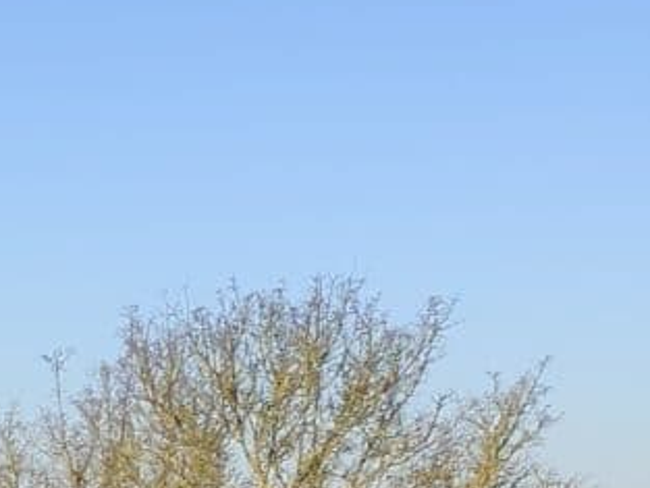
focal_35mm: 170
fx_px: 3193
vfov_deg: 8.5
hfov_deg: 9.0
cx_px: -1429
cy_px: 737
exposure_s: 1/1415
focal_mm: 4.75
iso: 112
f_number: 1.75
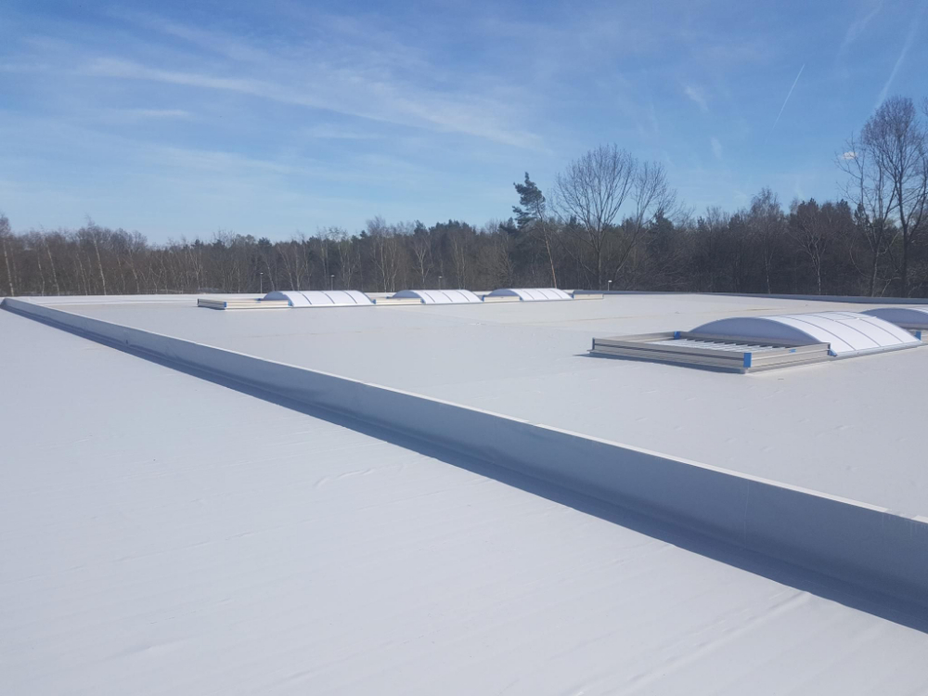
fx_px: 697
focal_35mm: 26
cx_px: 464
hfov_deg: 67.3
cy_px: 348
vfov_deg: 53.1
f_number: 1.7
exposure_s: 1/2976
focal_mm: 4.2
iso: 40
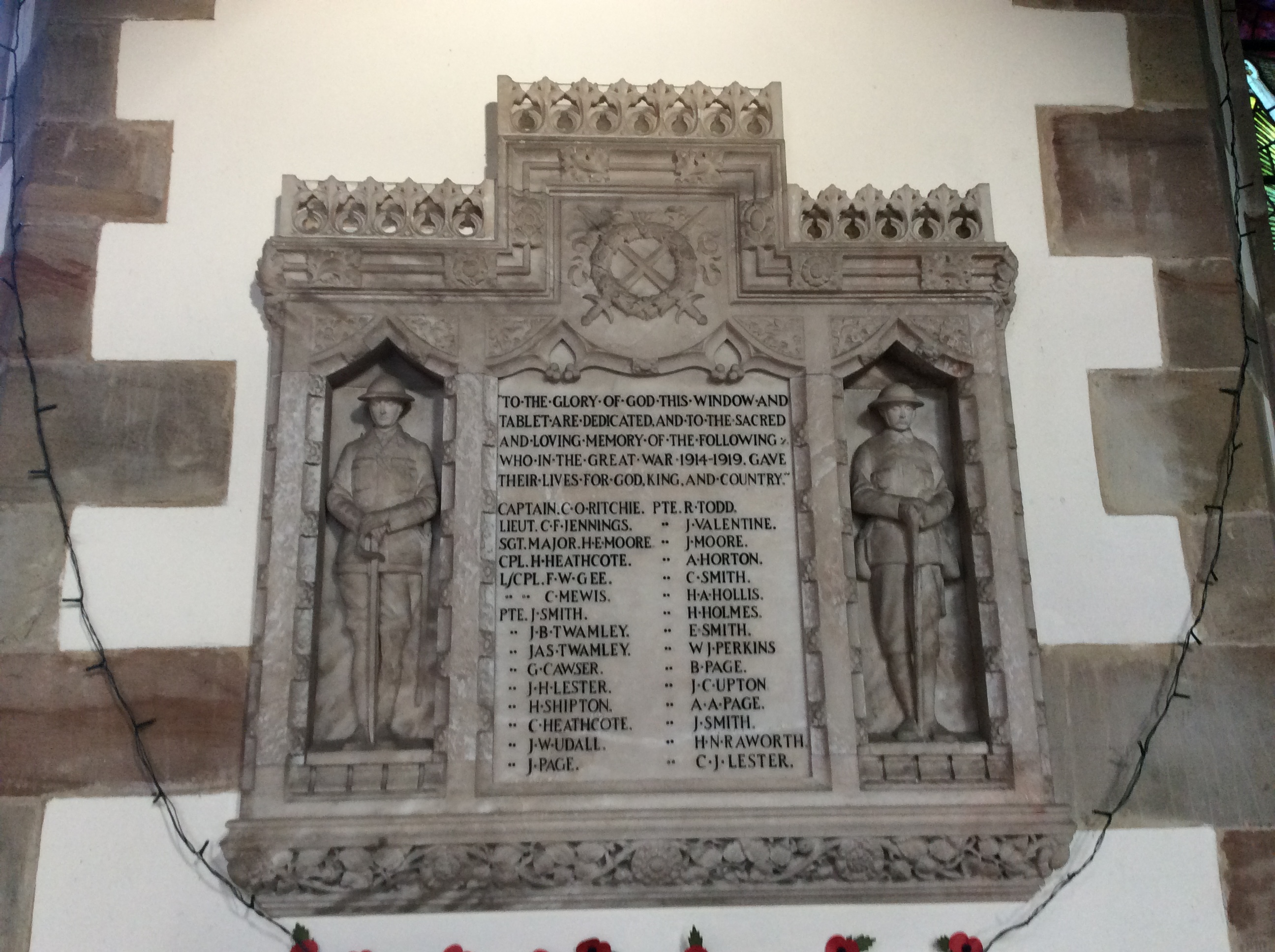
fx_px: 1177
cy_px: 476
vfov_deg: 44.1
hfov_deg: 56.9
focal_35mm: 32
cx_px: 638
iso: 80
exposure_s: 1/25
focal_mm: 3.3
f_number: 2.4
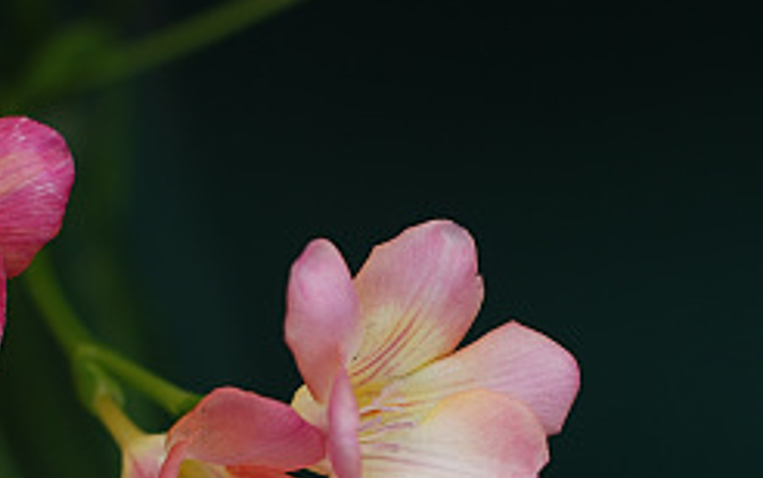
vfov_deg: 8.3
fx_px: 3287
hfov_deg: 13.2
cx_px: 279
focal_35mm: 158
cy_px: 506
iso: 100
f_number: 3.3
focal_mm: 50
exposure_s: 1/125
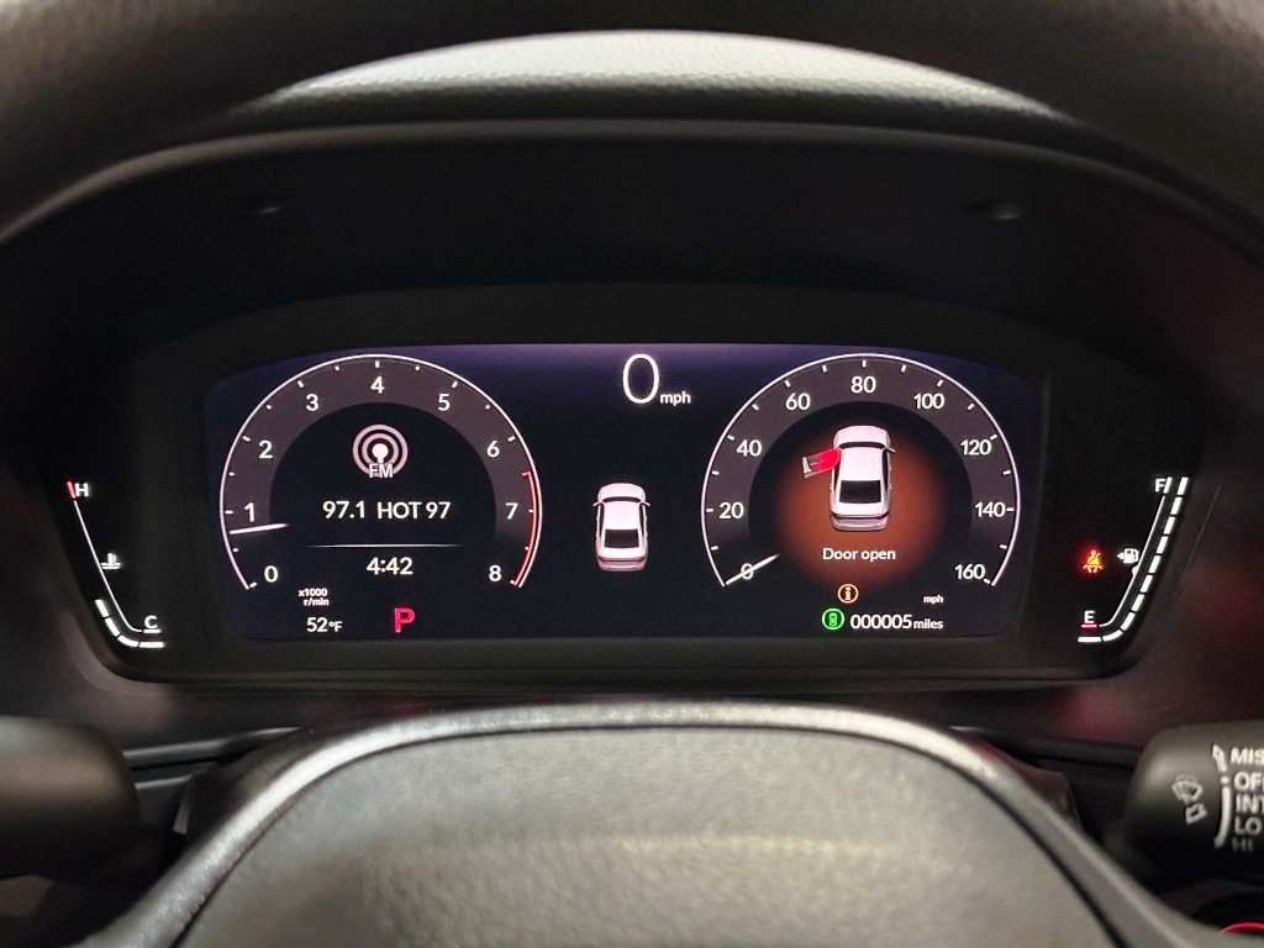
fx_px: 1753
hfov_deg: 39.7
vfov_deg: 30.3
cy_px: 474
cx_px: 632
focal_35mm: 48
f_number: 1.78
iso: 640
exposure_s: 1/24
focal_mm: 6.86
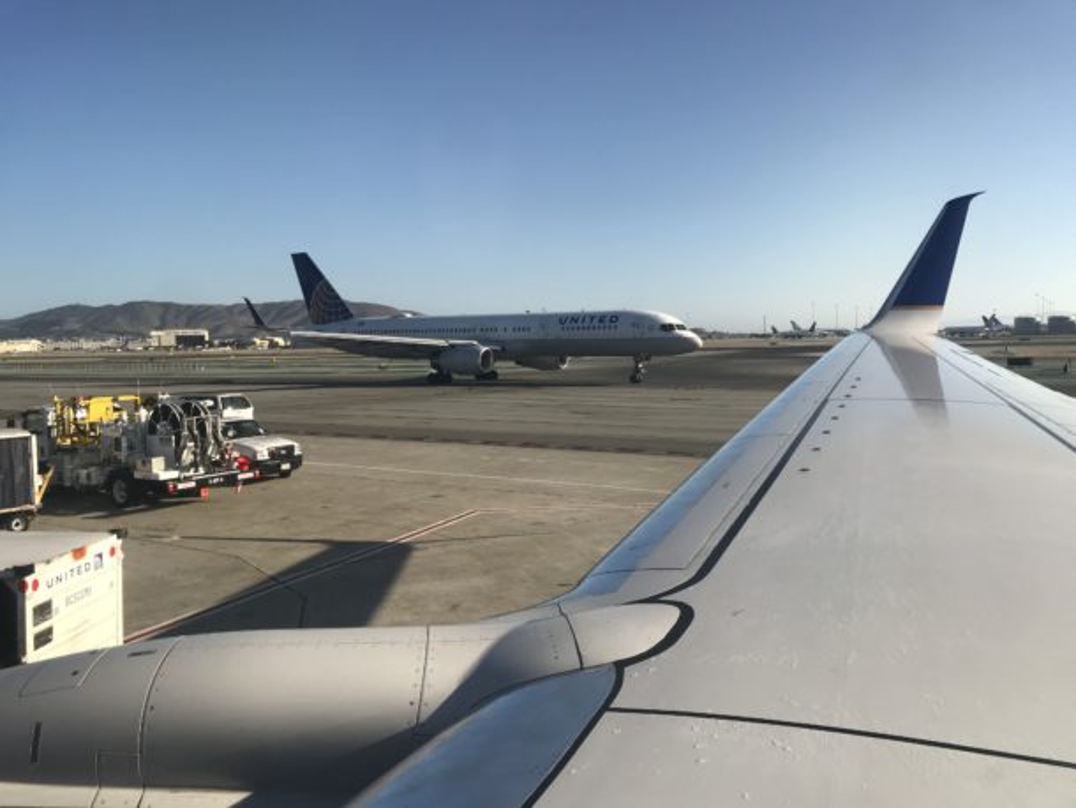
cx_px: 538
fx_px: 871
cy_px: 404
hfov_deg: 63.4
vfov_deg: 49.8
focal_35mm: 28
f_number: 1.8
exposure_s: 1/1570
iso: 20
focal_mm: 3.99
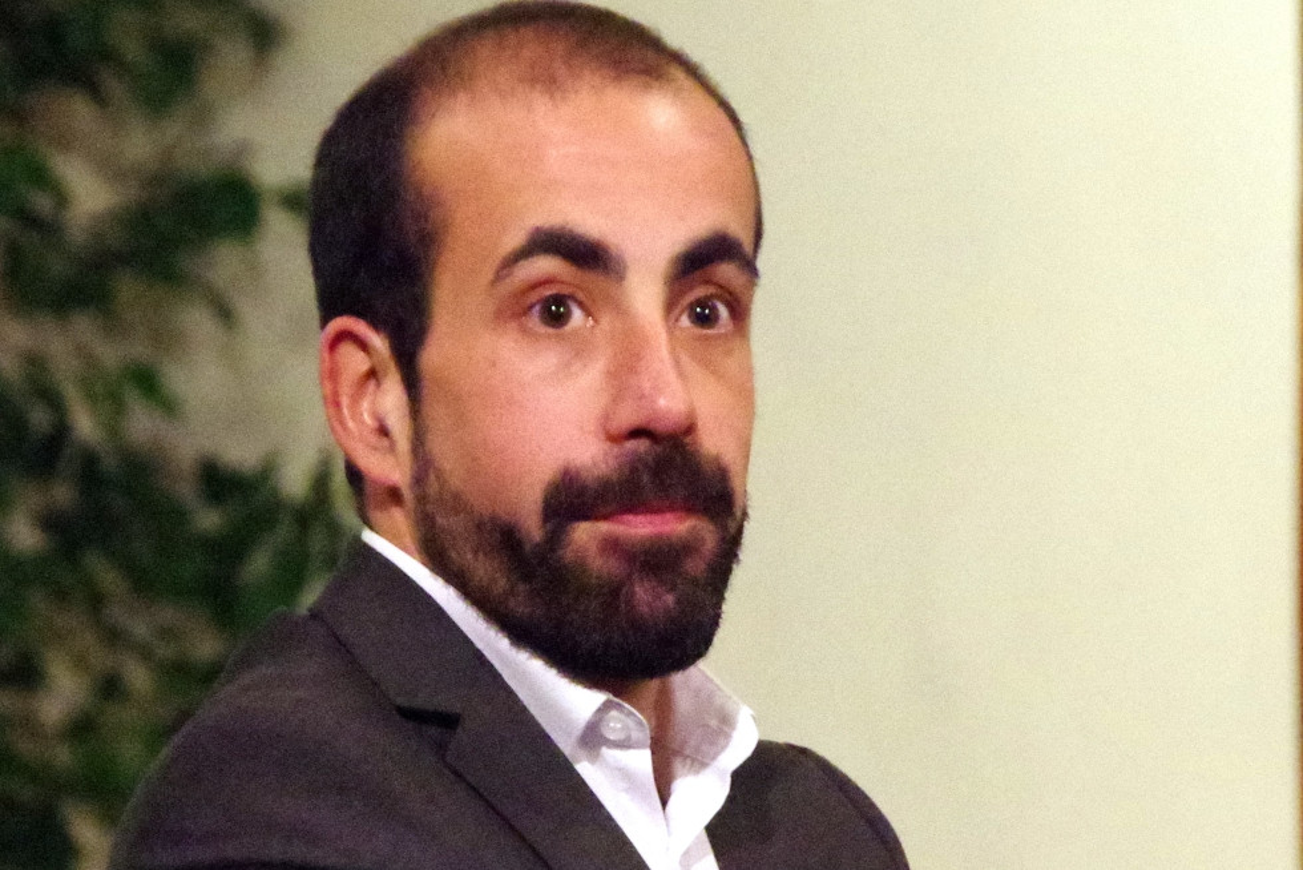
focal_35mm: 198
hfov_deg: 10.4
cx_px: 652
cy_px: 435
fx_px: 7168
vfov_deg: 6.9
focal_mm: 130
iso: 25600
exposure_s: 1/125
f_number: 8
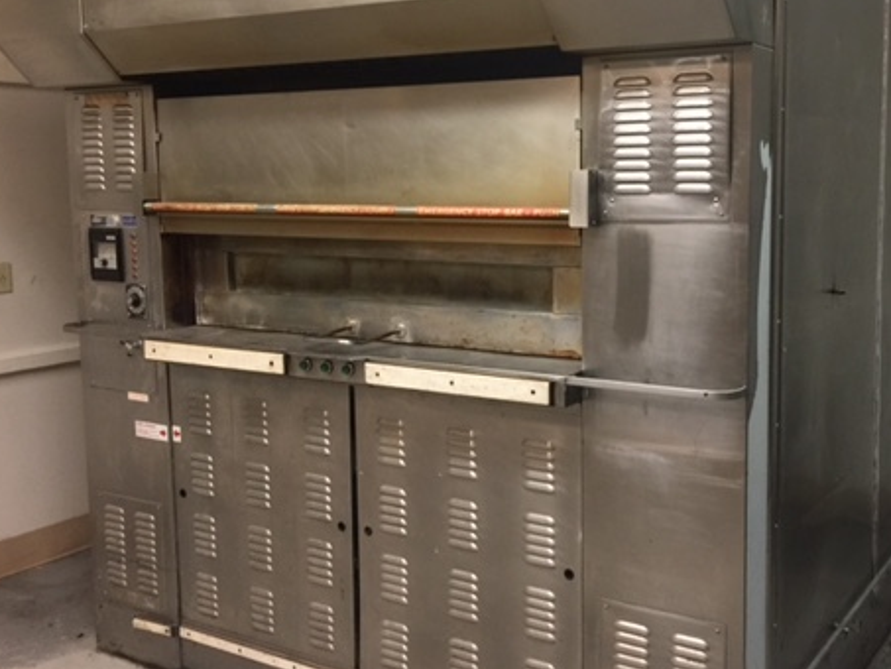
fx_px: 1056
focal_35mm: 41
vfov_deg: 35.1
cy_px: 309
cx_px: 537
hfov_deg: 45.5
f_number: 2.2
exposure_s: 1/15
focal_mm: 4.15
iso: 125
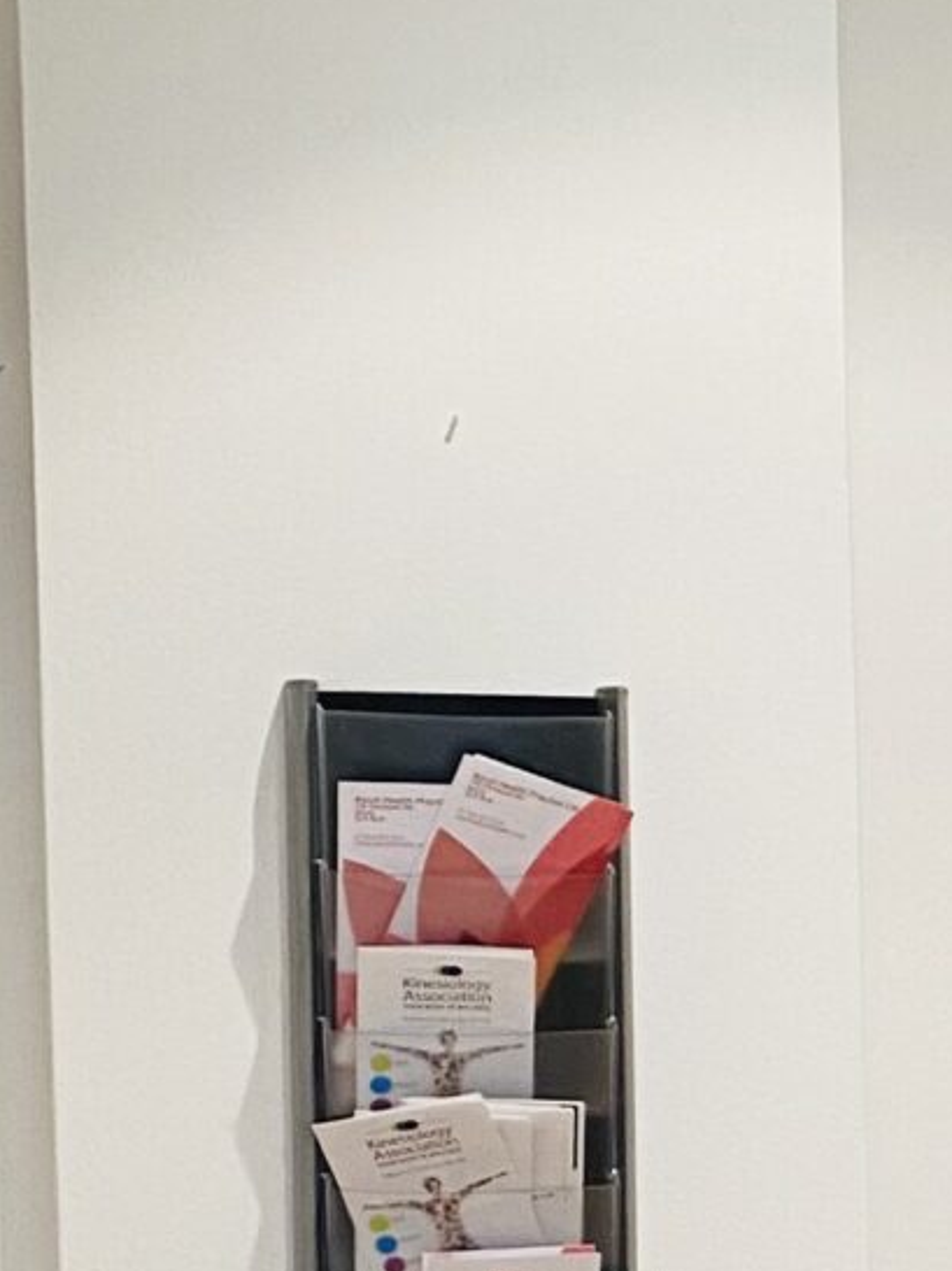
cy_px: 1213
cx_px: 1972
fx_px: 4477
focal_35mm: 122
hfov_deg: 10.9
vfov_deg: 15.9
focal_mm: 4.25
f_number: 1.8
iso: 100
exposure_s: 1/50
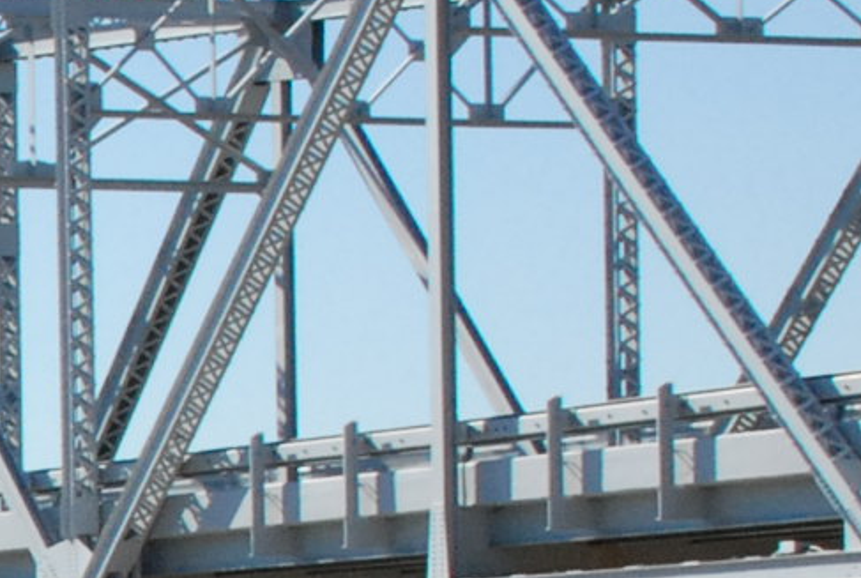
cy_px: 886
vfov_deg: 5.9
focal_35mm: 232
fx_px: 5561
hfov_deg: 8.3
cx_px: -1018
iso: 640
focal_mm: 26
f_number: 18
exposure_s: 1/250
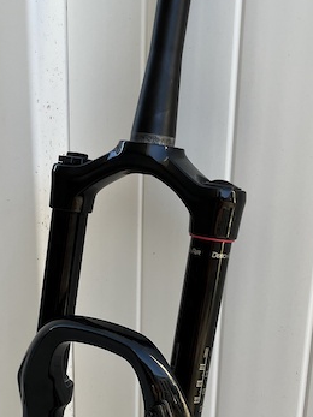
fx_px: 724
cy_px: 310
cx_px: 107
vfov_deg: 31.6
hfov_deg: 24.3
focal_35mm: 60
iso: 40
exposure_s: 1/235
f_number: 1.6
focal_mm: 5.1
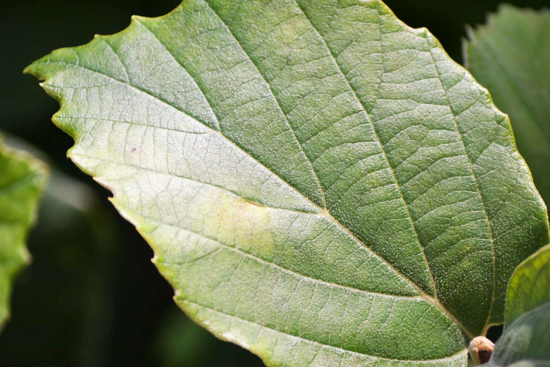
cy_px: 149
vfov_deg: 4.0
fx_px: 5251
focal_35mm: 344
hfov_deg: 6.0
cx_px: 268
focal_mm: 165
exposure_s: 1/500
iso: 250
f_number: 5.6
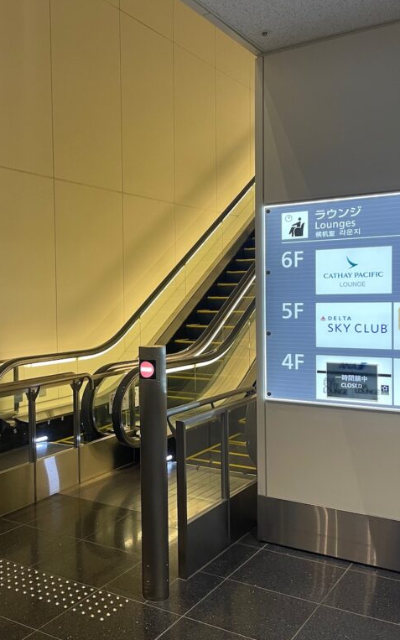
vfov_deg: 52.7
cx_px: 90
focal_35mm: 37
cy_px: 320
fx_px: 645
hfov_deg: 33.6
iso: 100
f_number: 1.6
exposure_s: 1/50
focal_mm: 5.1
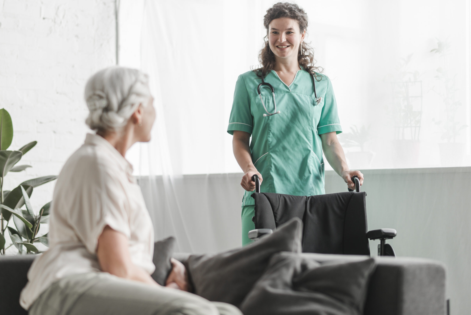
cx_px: 236
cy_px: 158
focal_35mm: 85
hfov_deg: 23.9
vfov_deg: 16.1
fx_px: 1112
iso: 320
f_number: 2.2
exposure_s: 1/160
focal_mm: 85
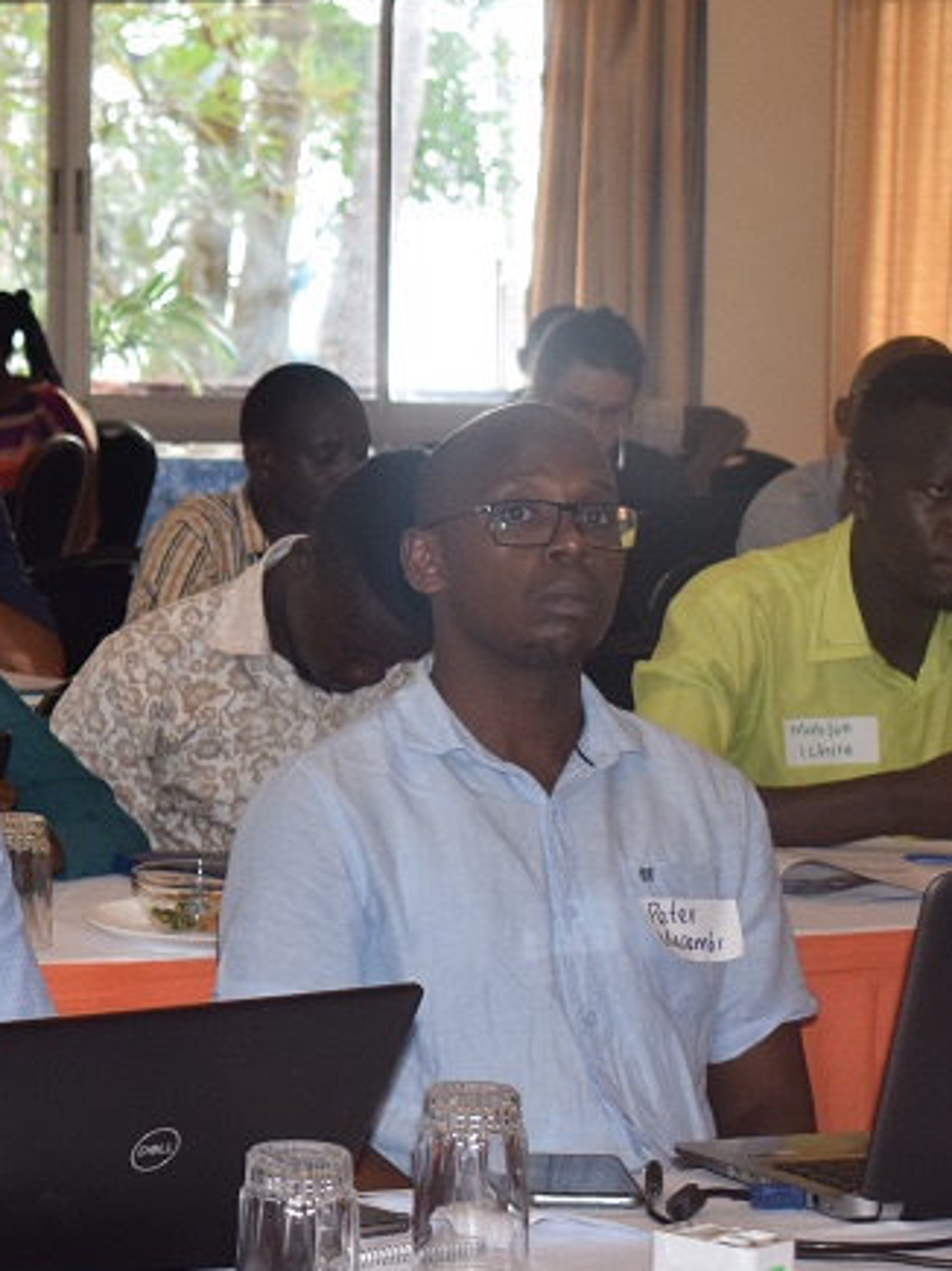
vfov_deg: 17.0
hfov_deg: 12.3
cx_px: -304
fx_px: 4260
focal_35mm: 116
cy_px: 584
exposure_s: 1/100
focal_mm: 35
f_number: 5
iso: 800
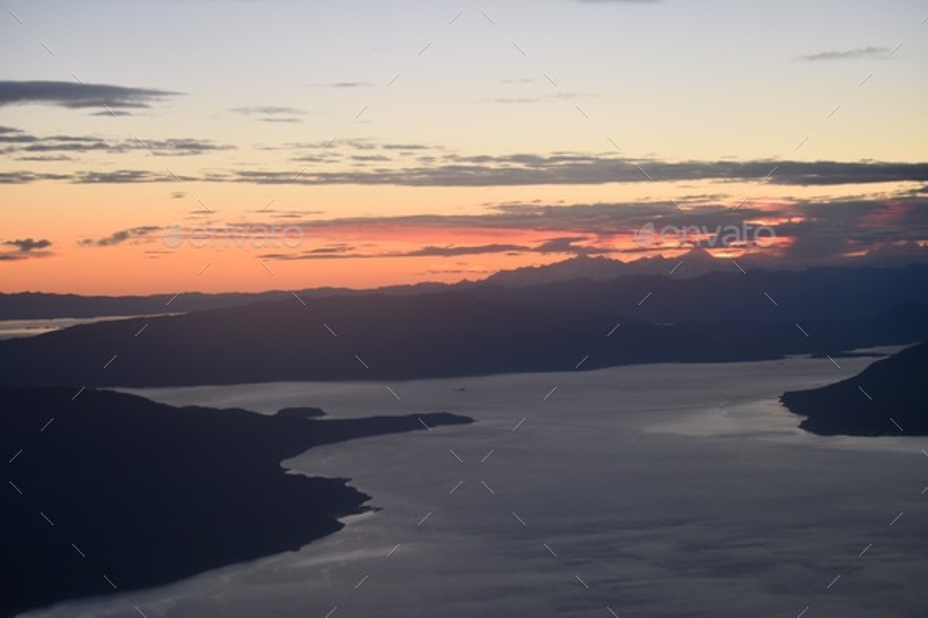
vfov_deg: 16.5
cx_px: 464
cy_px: 309
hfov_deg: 24.6
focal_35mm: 82
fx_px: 2126
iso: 400
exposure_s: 1/100
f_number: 5
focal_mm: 55
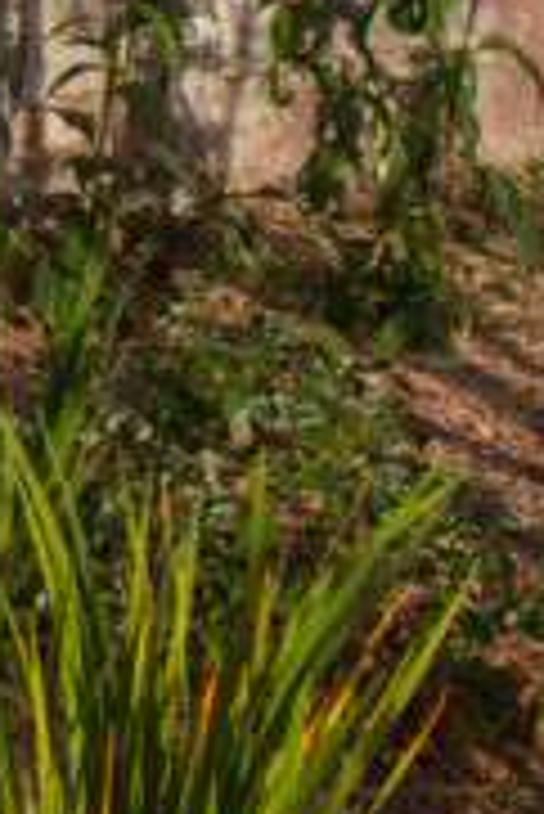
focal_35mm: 153
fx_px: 3461
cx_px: -969
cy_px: -778
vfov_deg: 12.0
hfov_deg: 8.0
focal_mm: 27
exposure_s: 1/50
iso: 200
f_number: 18
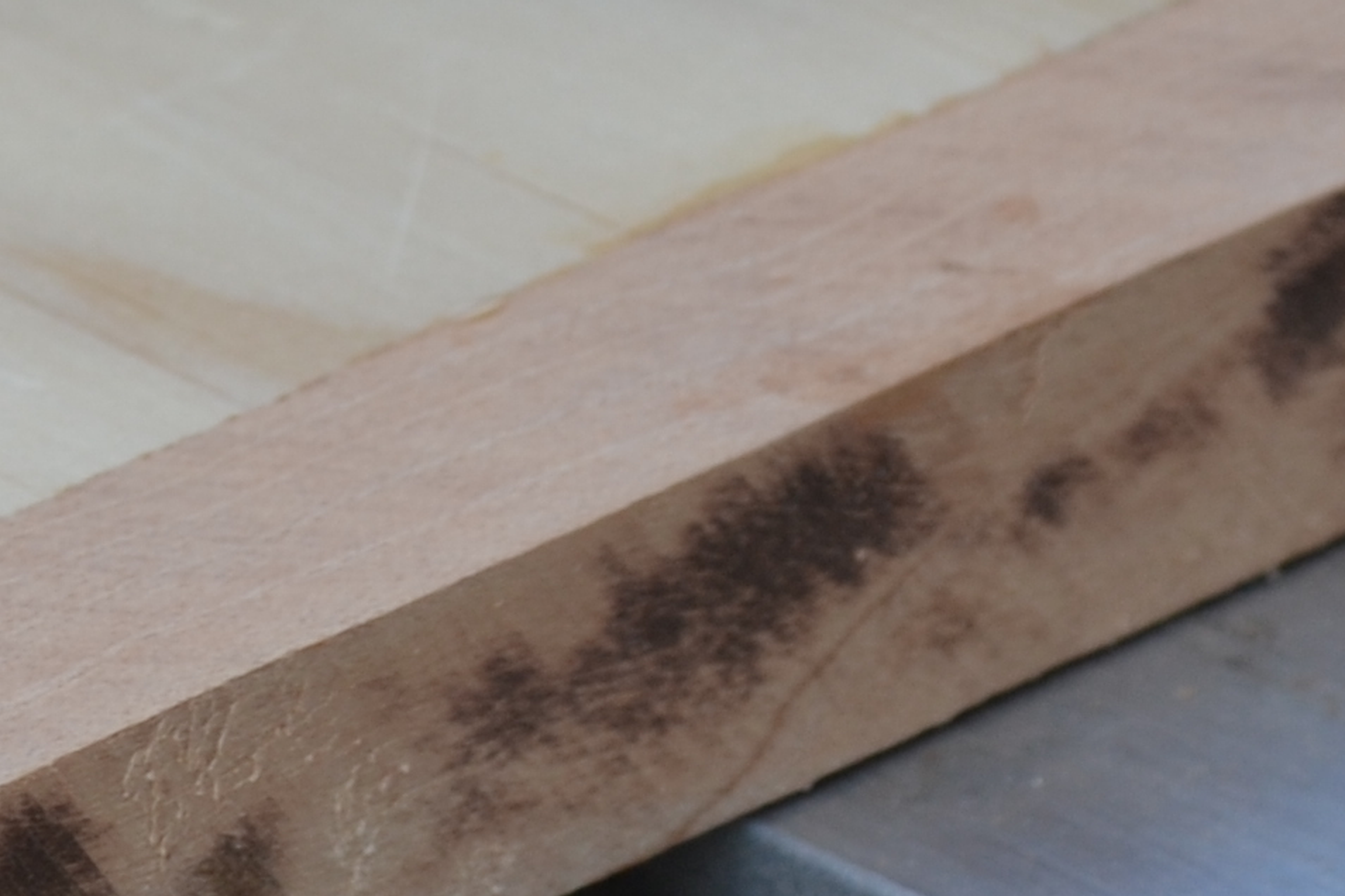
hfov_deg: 5.1
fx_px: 14884
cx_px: -778
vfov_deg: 3.5
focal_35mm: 398
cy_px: 293
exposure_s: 1/125
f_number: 5.6
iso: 140
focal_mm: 55
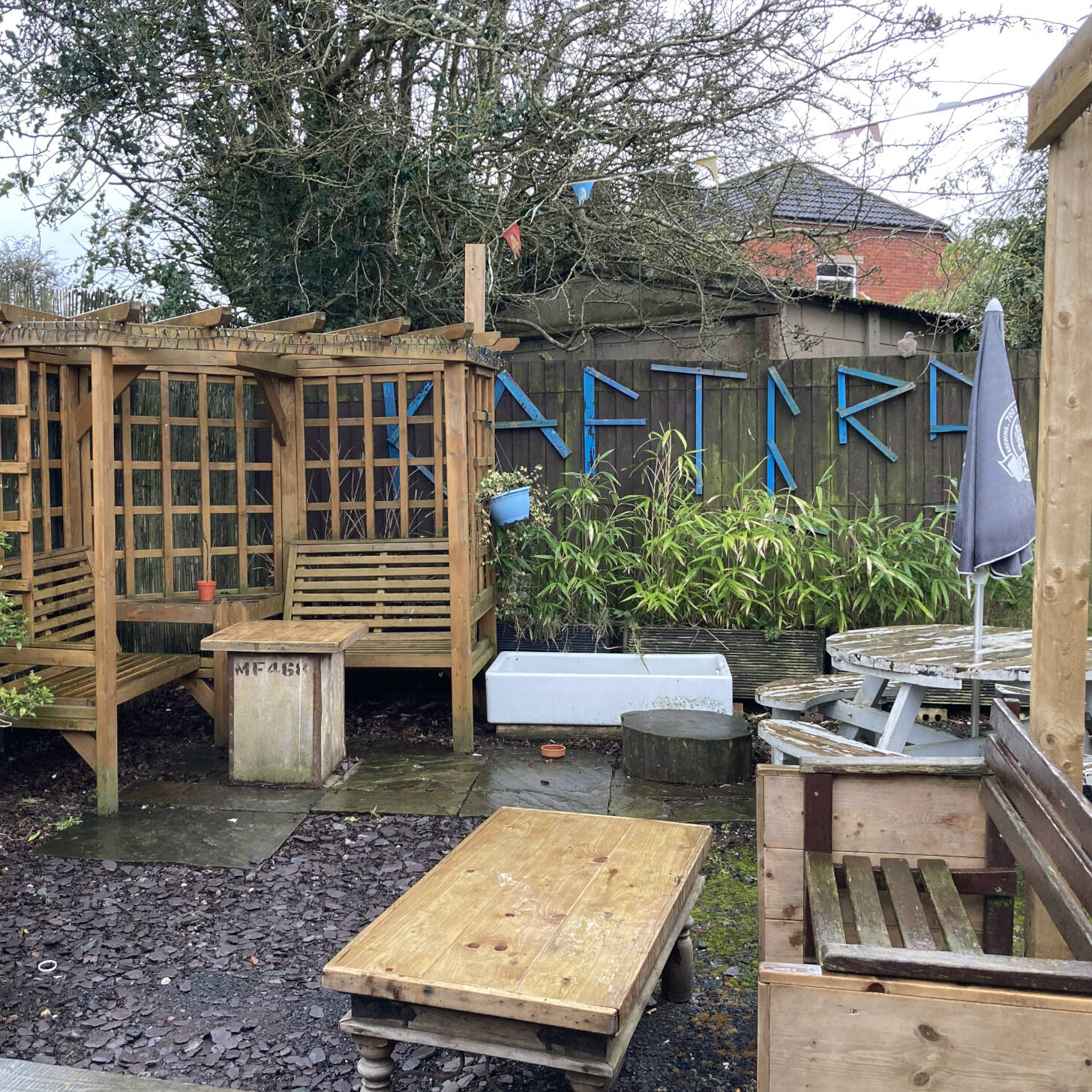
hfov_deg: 48.3
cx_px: 469
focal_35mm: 34
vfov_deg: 48.4
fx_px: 1213
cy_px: 540
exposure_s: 1/121
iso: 64
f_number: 1.8
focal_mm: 3.99
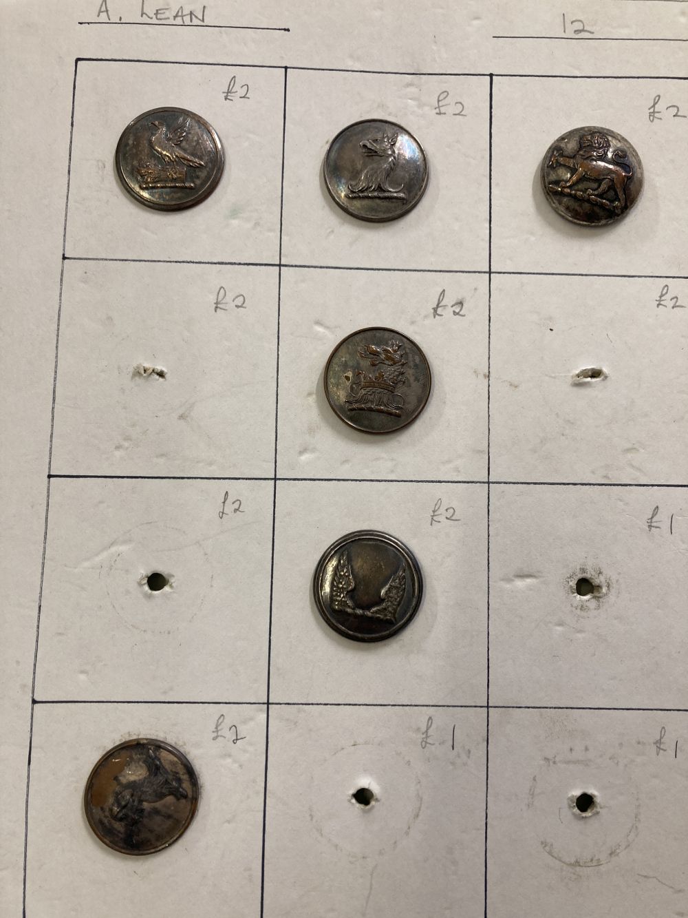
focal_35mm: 28
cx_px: 344
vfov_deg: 63.4
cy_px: 459
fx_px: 742
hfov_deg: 49.8
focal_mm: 3.99
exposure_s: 1/50
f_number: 1.8
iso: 64
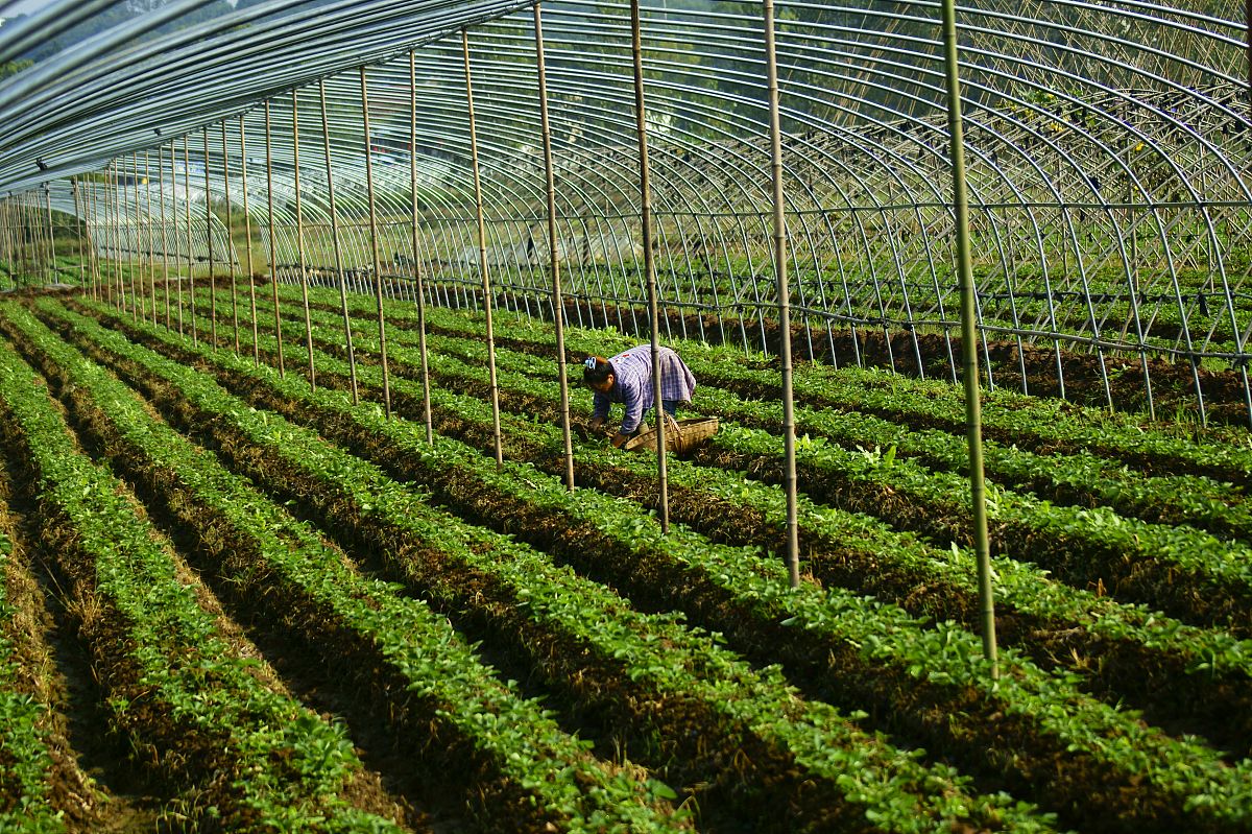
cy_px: 417
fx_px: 3911
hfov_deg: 18.2
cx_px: 626
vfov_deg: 12.2
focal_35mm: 112
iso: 200
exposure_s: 1/1250
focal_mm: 75
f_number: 4.5
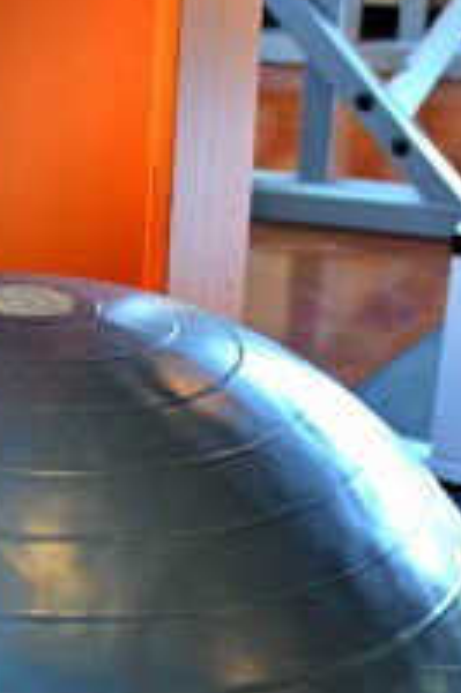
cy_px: 901
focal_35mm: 135
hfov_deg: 10.1
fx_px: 2597
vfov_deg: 14.6
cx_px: 31
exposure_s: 1/60
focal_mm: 30
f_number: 4.5
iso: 900
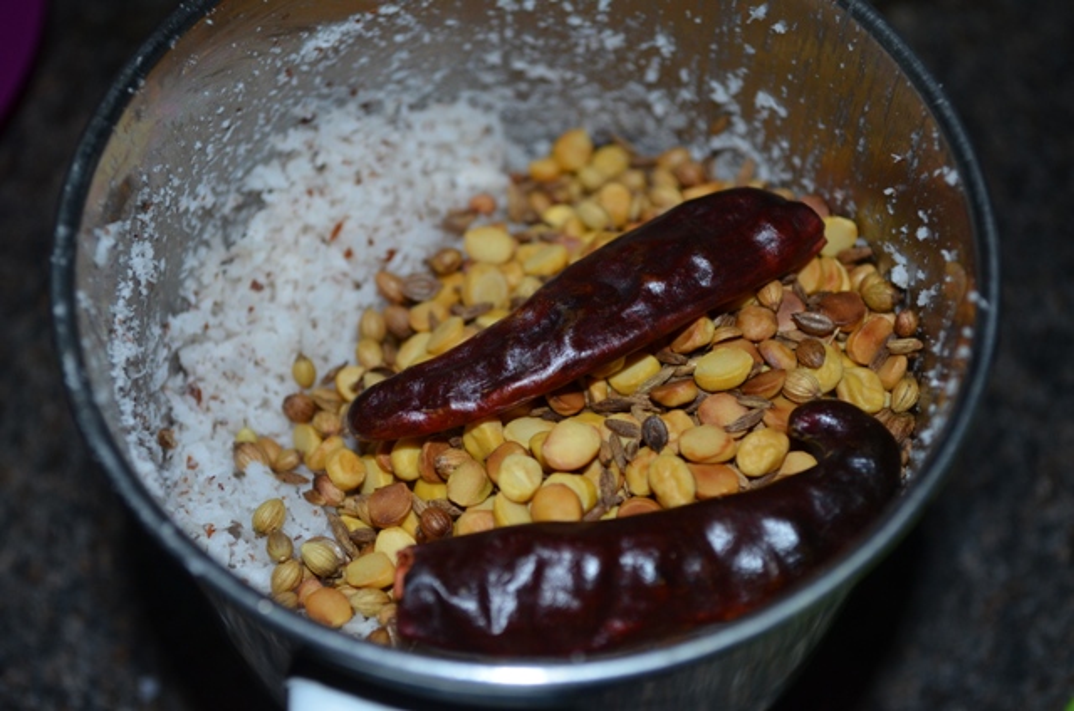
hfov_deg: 33.5
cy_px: 356
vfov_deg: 22.5
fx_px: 1786
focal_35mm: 60
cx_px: 537
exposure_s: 1/60
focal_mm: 40
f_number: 5.3
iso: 640
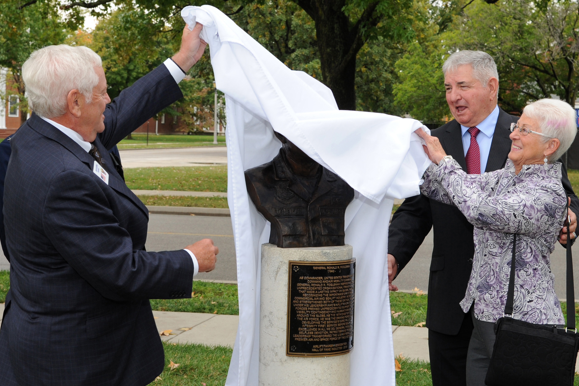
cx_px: 293
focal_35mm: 47
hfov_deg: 41.9
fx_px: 756
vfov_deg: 28.6
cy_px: 194
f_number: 8
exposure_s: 1/250
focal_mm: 46
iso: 640
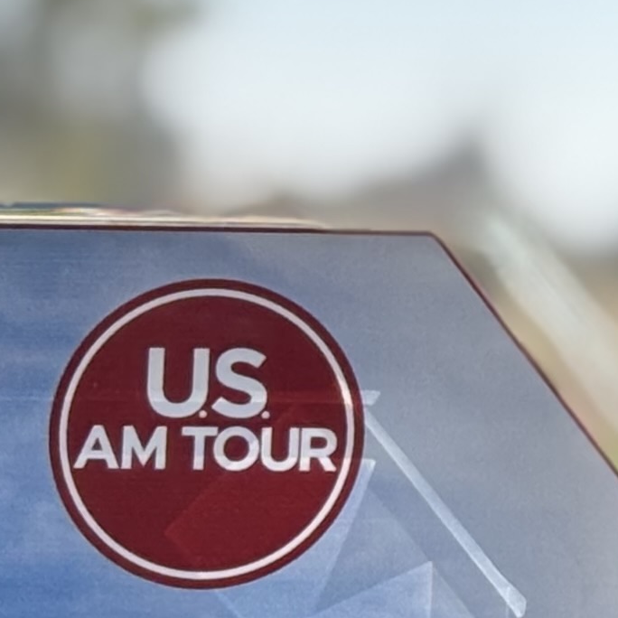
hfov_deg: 6.2
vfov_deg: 6.4
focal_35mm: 271
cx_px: 1511
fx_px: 5474
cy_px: 33
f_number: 1.6
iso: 32
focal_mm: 5.96
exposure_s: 1/997
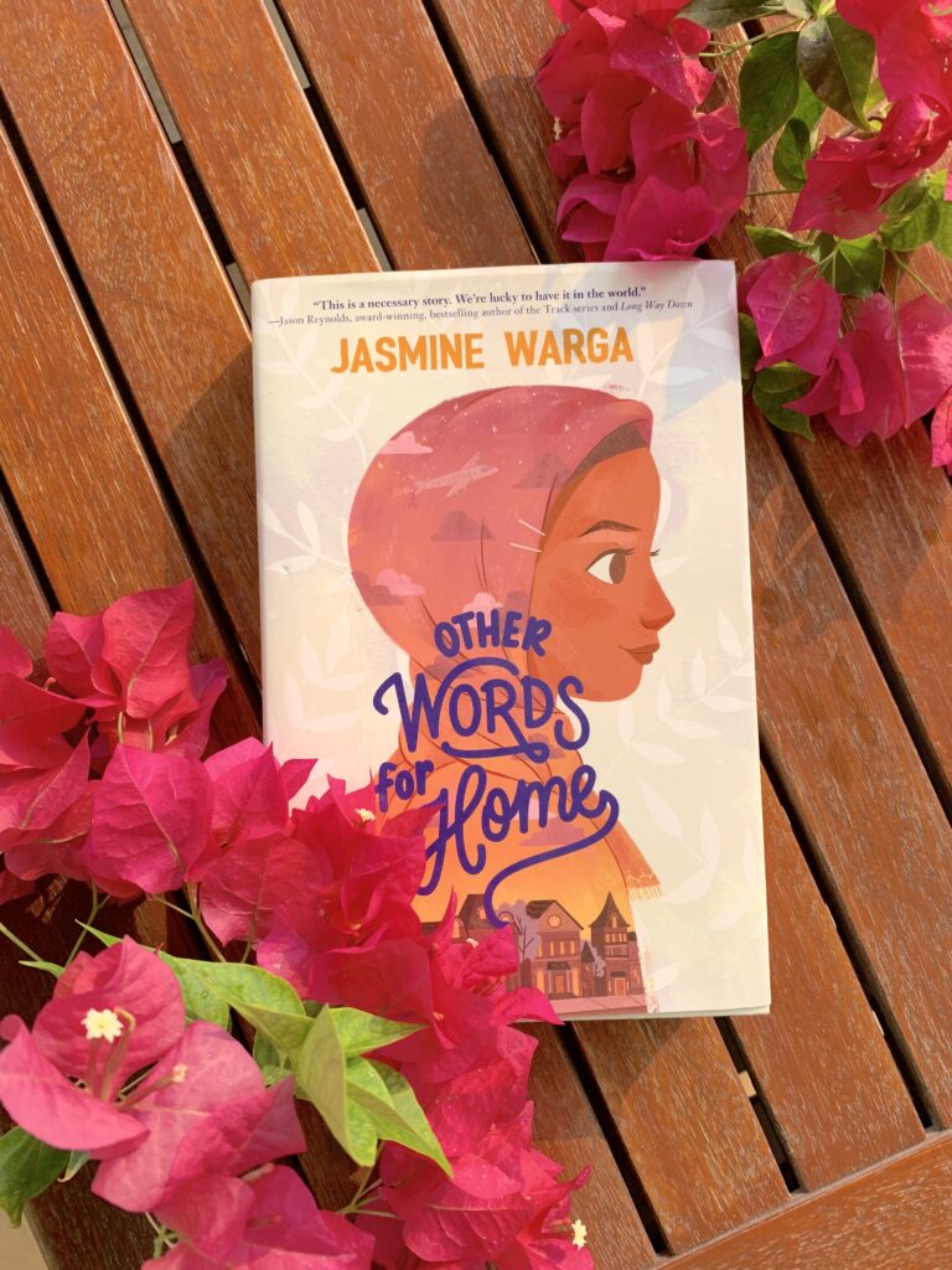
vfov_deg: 67.3
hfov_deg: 53.1
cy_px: 635
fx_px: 953
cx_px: 476
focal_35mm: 26
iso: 25
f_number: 1.8
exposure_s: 1/656
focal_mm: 4.25
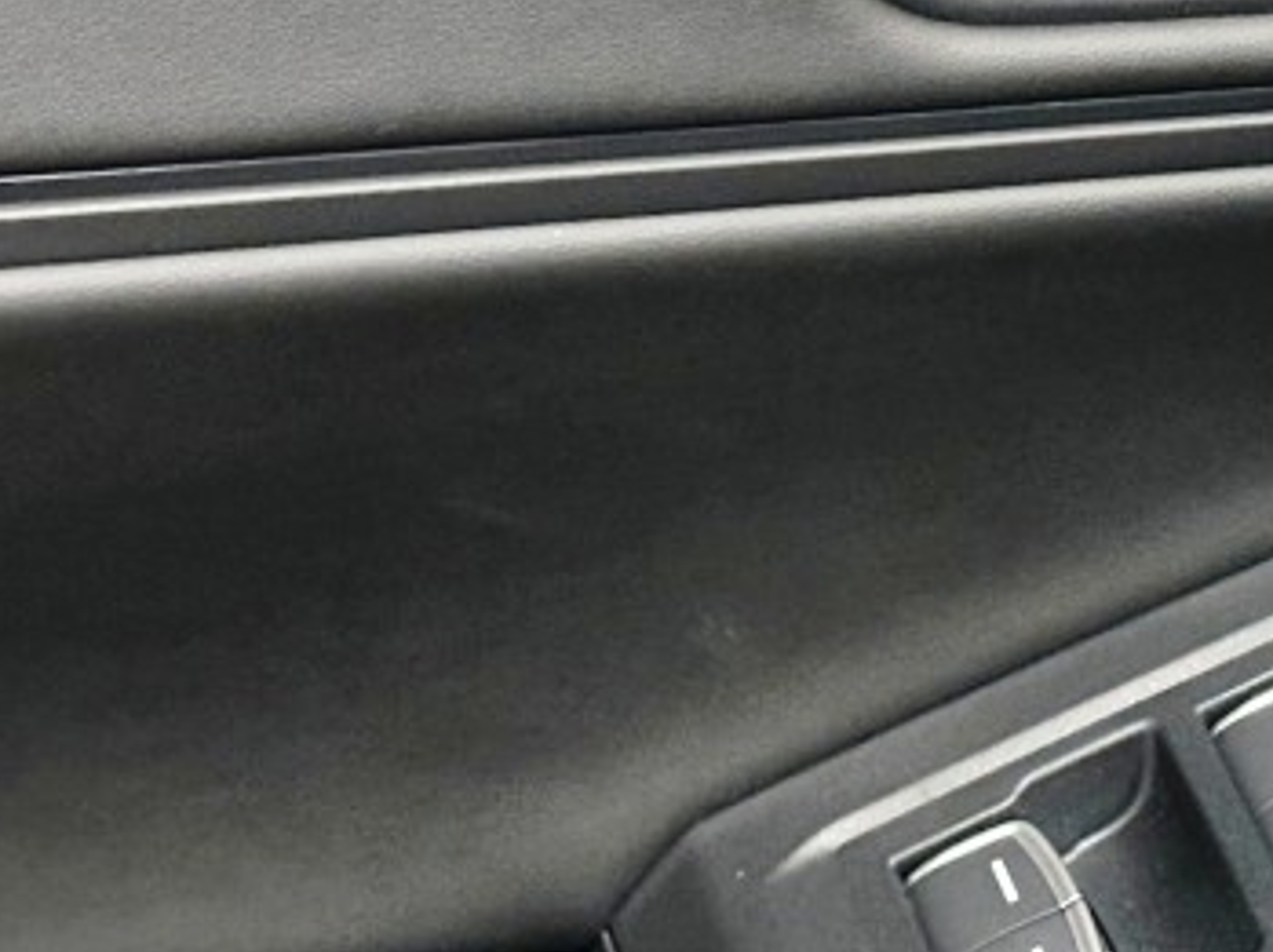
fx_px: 5180
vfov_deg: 10.5
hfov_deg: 13.7
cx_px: 1459
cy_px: 222
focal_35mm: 141
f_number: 1.78
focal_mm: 6.86
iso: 640
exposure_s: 1/30
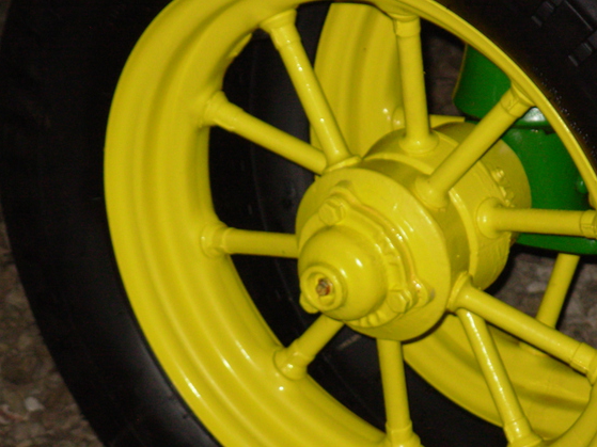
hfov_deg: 8.5
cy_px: 256
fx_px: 4035
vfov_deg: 6.3
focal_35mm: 234
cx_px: 318
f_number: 5
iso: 141
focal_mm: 31.4
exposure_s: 1/279
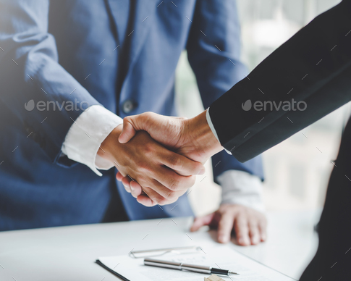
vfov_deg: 15.9
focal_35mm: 97
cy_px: 139
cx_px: 164
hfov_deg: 19.8
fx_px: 1008
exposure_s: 1/200
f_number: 2.5
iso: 200
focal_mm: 85
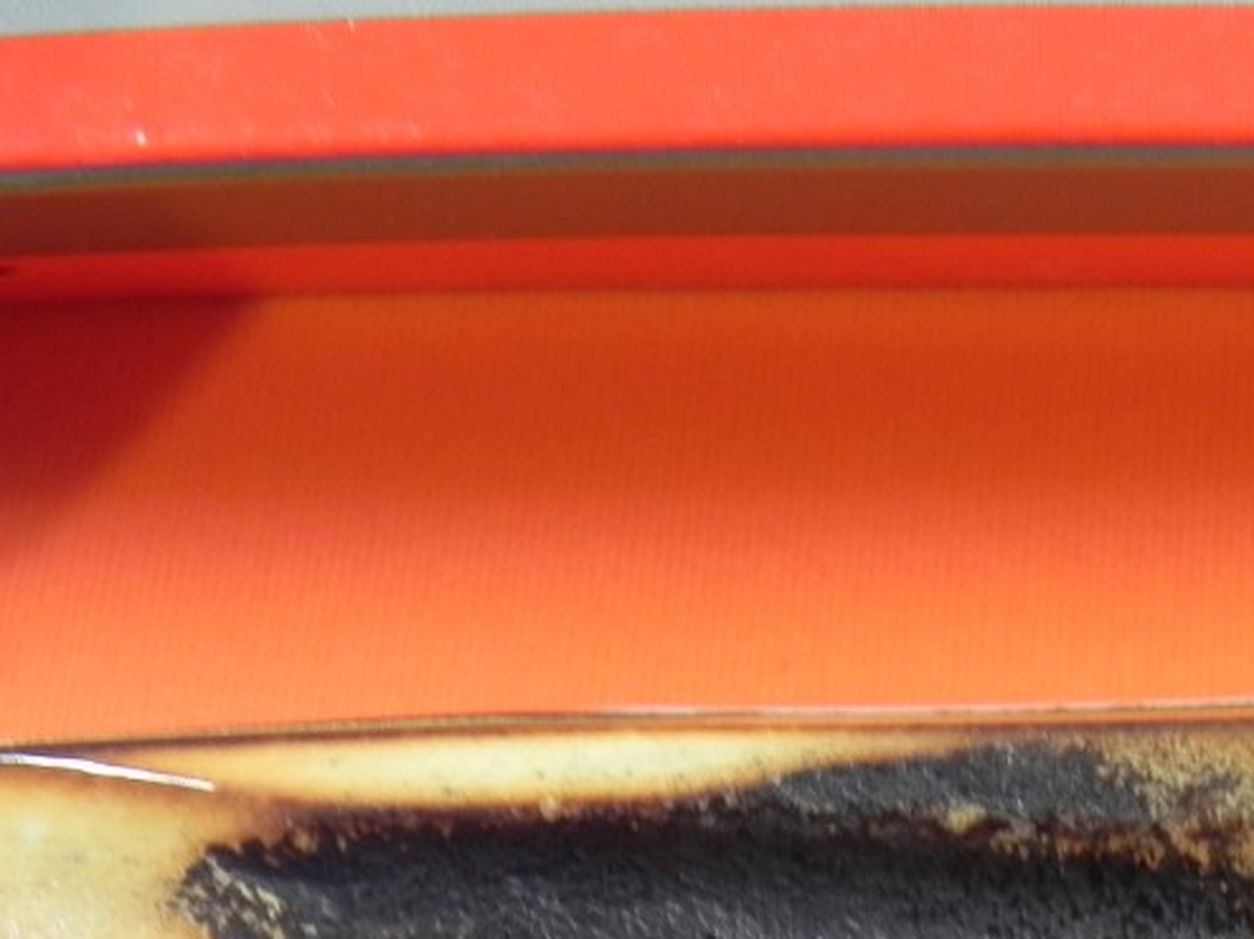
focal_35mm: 83
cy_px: 931
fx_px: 3005
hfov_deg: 23.4
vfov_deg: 17.4
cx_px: 916
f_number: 3.2
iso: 171
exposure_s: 1/30
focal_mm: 7.3
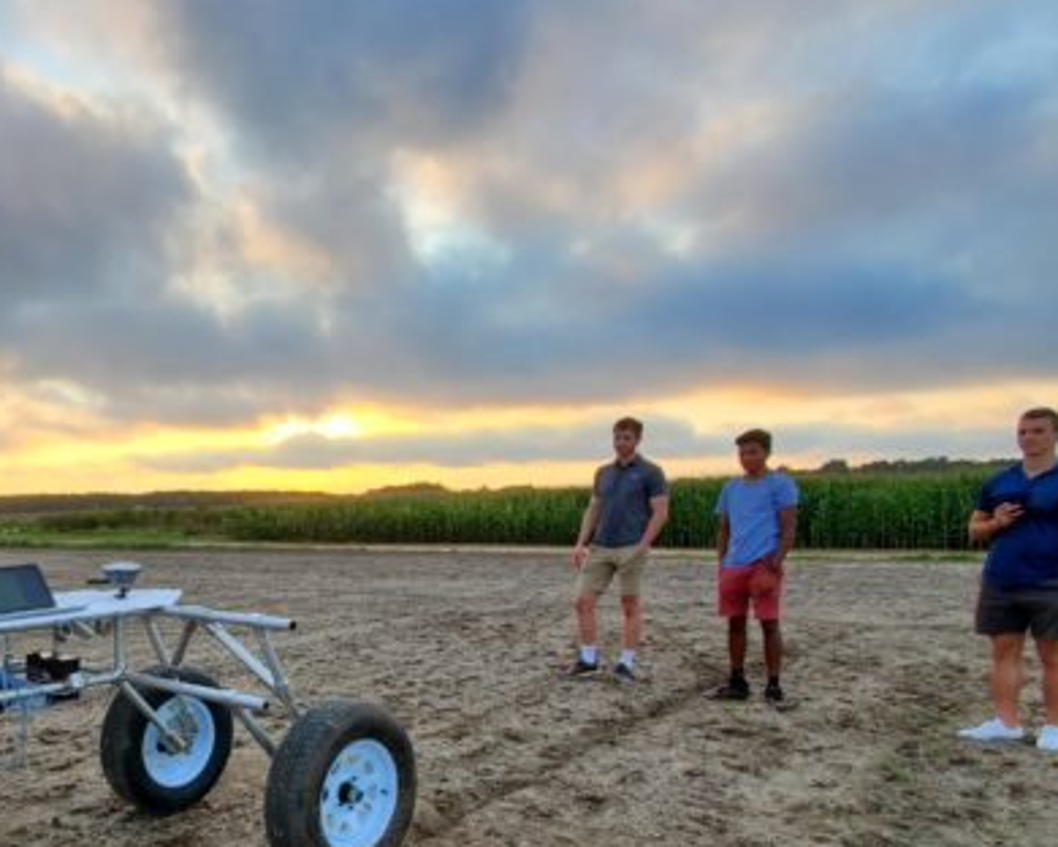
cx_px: 201
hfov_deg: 62.0
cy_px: 597
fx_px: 783
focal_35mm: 25
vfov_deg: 55.0
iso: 50
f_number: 2.2
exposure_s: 1/199
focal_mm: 1.8
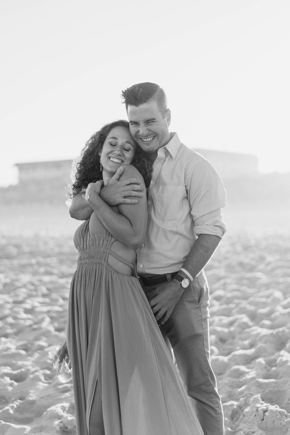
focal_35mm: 55
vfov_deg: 36.2
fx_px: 665
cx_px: 145
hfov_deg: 24.6
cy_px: 218
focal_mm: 55
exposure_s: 1/1600
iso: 100
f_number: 1.8
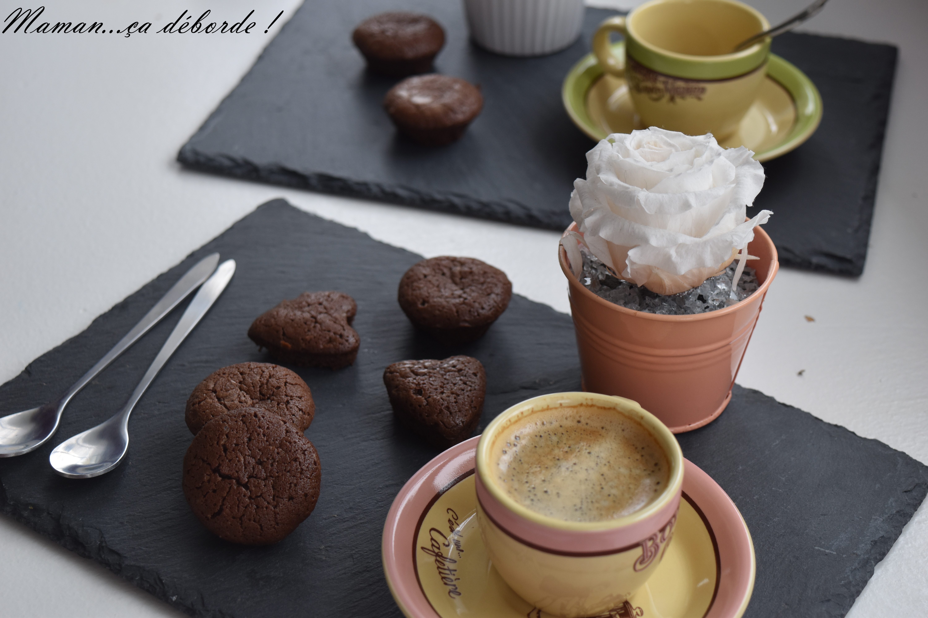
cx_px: 464
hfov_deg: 29.9
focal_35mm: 68
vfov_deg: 20.2
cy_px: 309
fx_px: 1740
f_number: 5
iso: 400
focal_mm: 45
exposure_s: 1/100
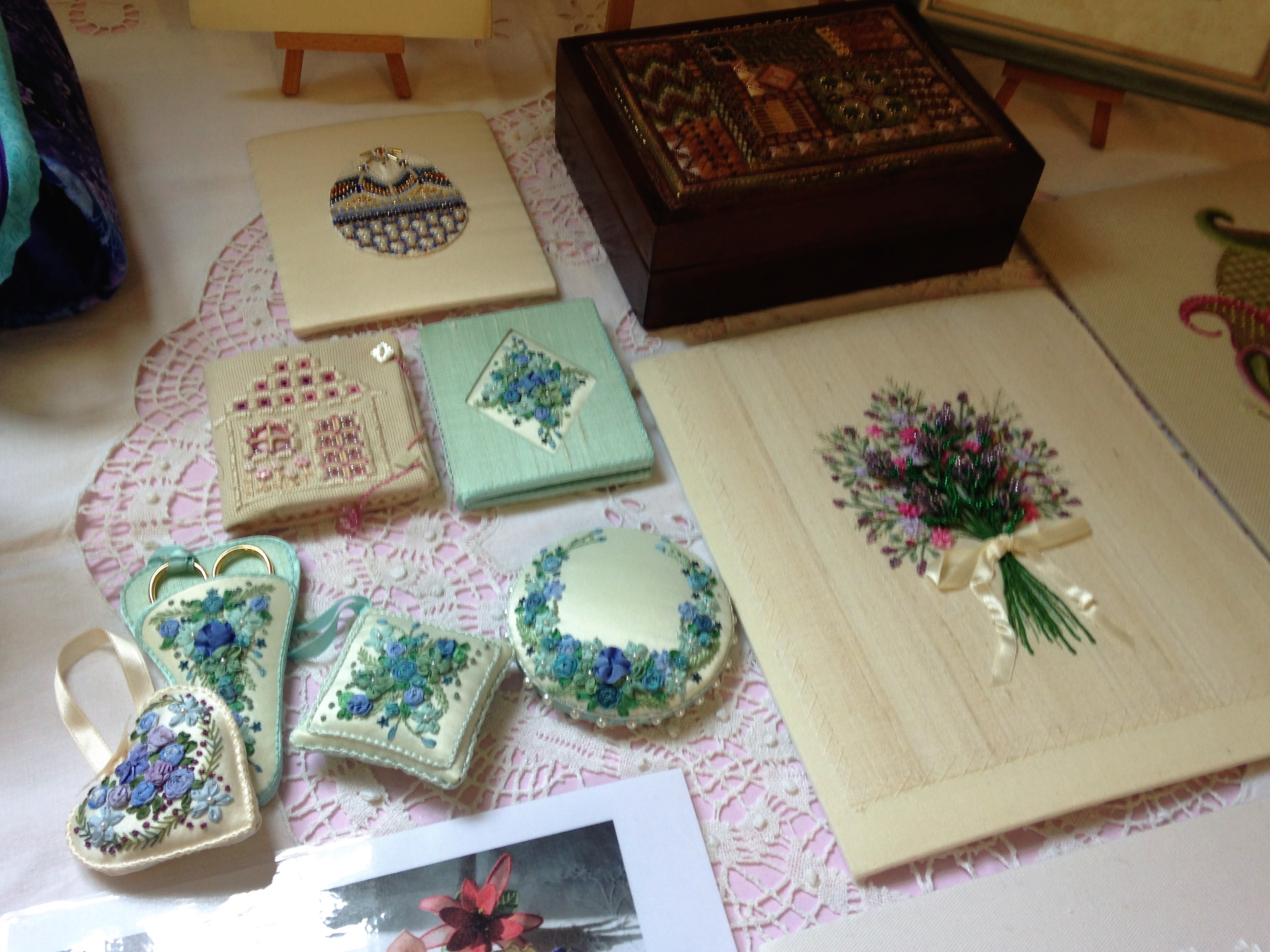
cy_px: 464
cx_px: 640
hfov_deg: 54.0
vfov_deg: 41.8
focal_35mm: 34
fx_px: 1247
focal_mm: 4.12
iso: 50
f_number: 2.4
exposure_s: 1/24
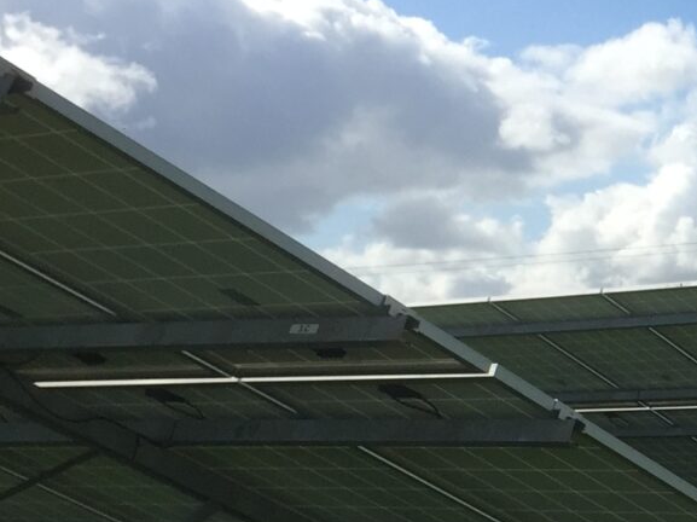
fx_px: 2073
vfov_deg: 14.2
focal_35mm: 103
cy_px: 495
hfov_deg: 17.0
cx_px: 1082
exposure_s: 1/2326
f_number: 2.2
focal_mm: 4.15
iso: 32
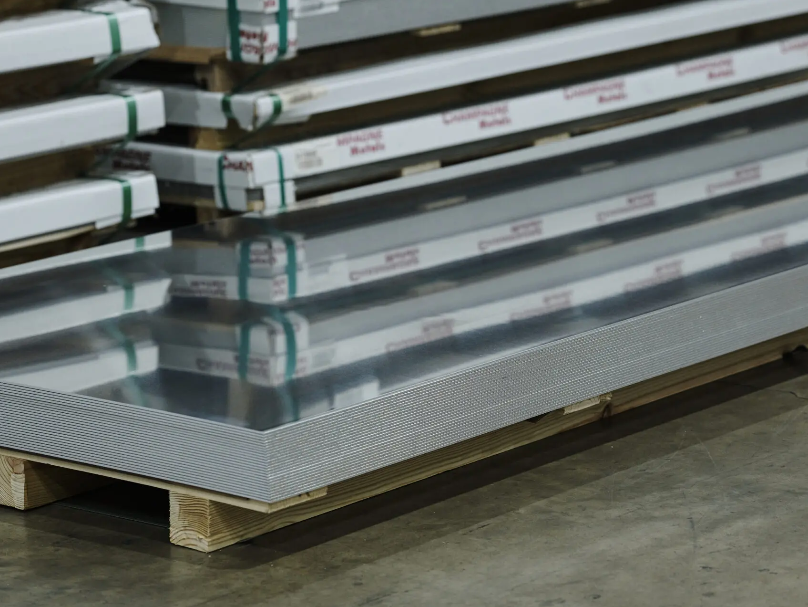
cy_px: 304
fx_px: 3432
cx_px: 435
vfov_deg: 10.1
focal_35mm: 147
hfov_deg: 13.4
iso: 2000
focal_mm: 135
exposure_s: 1/200
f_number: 4
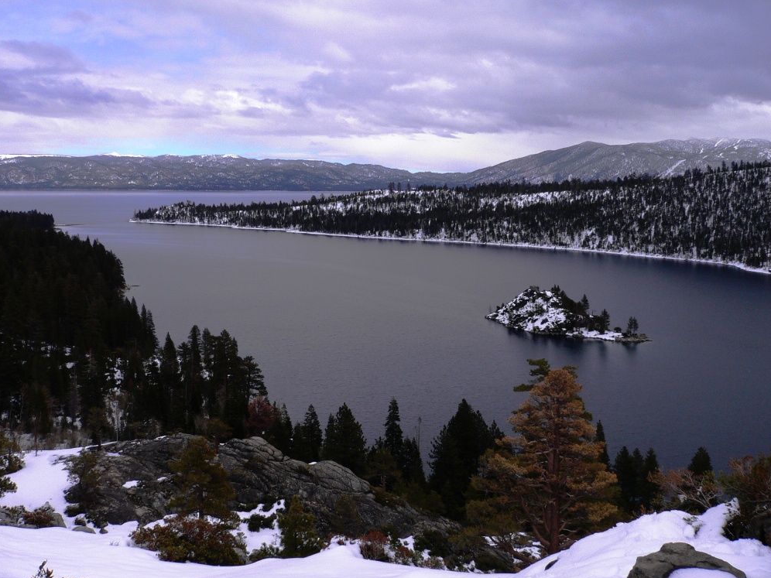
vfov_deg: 39.7
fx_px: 802
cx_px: 381
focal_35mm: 36
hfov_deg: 51.4
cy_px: 284
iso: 80
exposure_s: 1/320
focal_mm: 5.8
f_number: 5.6
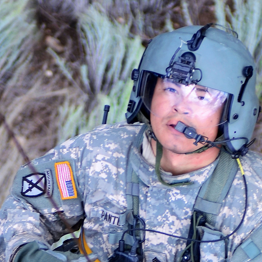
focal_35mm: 360
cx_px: 184
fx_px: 3083
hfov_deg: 4.9
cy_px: 303
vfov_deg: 4.9
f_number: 3.2
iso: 100
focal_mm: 70
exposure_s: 1/160
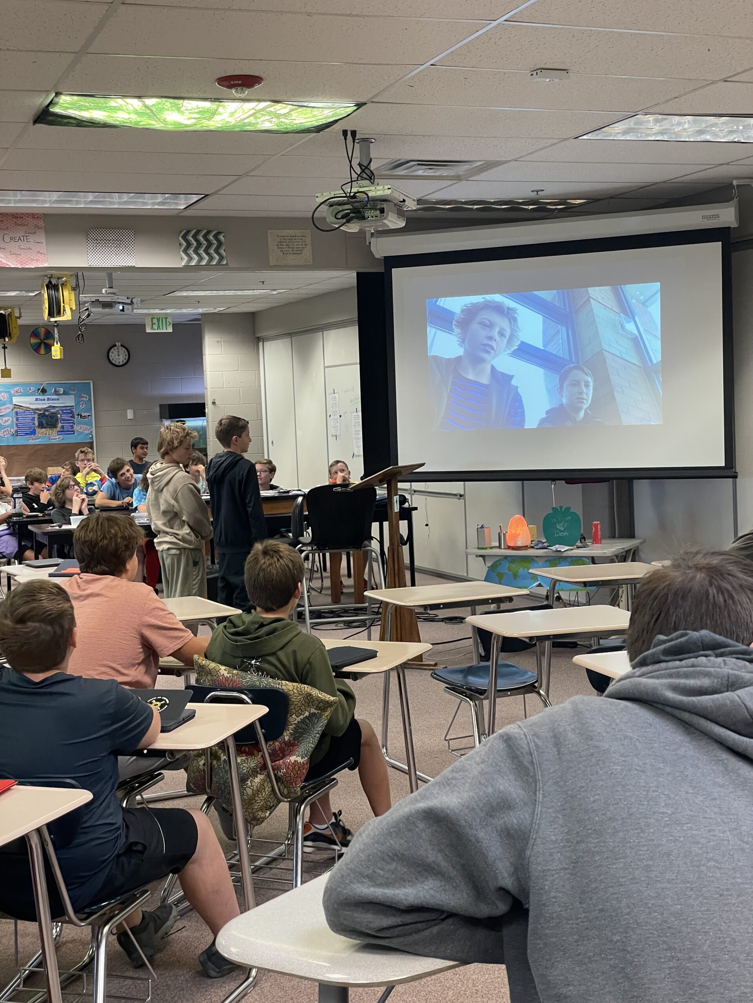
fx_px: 1508
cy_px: 502
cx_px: 376
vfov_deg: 36.8
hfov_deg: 28.0
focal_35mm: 52
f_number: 2
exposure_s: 1/60
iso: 200
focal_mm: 6
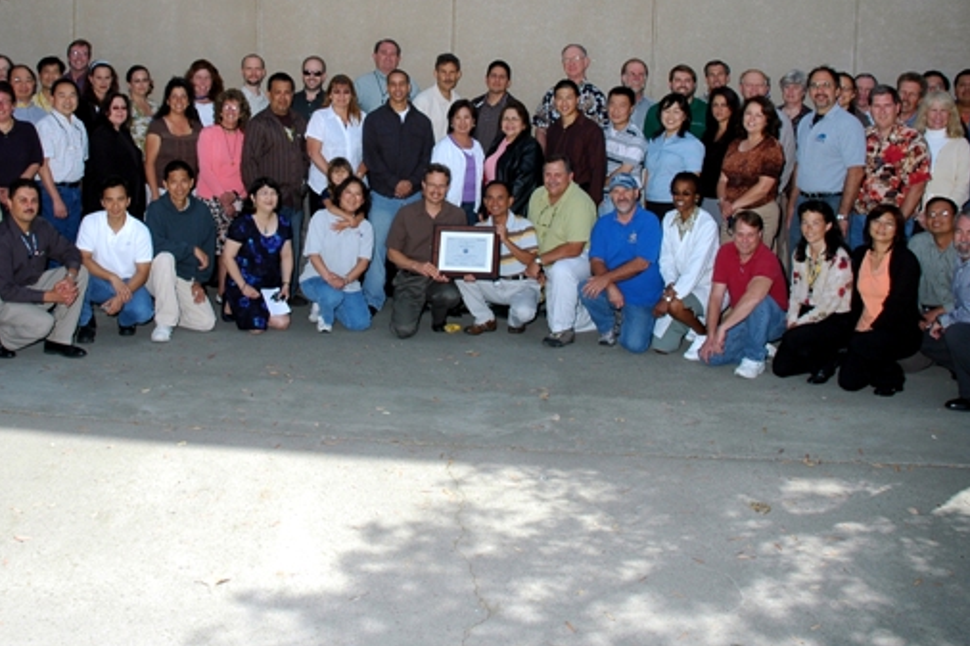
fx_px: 1104
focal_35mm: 41
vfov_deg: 32.0
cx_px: 403
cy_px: 164
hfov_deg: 47.2
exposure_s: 1/250
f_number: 8
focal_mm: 18
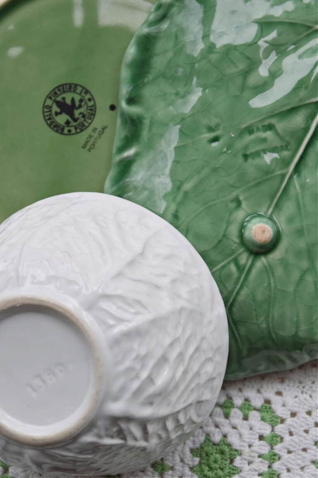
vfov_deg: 28.1
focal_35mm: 72
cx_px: 159
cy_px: 239
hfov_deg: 18.9
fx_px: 954
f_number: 5.3
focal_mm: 48
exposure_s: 1/100
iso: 400
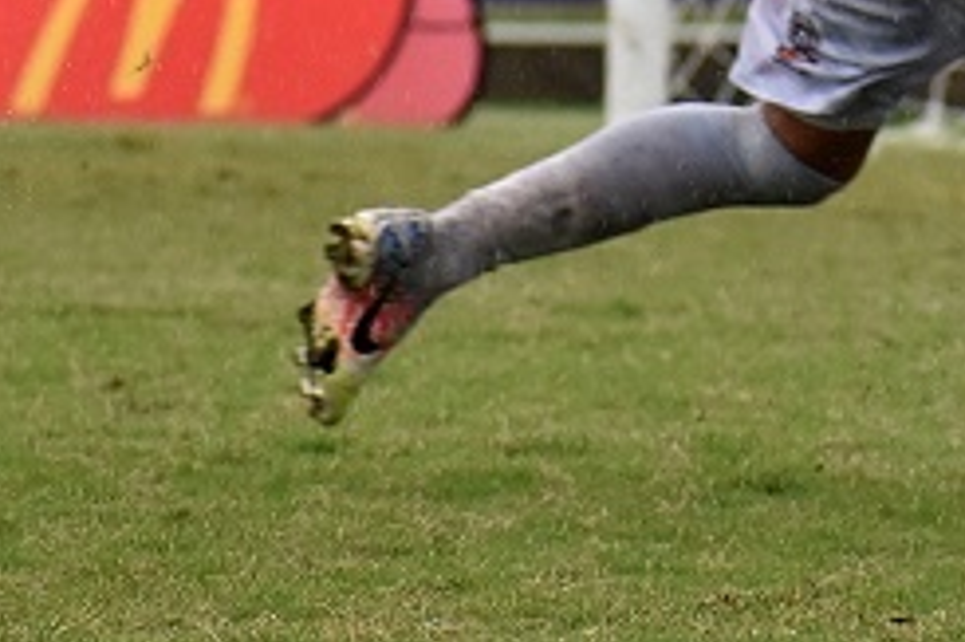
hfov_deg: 1.7
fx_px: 32492
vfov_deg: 1.1
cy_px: -524
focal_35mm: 1213
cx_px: 937
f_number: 8
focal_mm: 220
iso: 800
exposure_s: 1/500
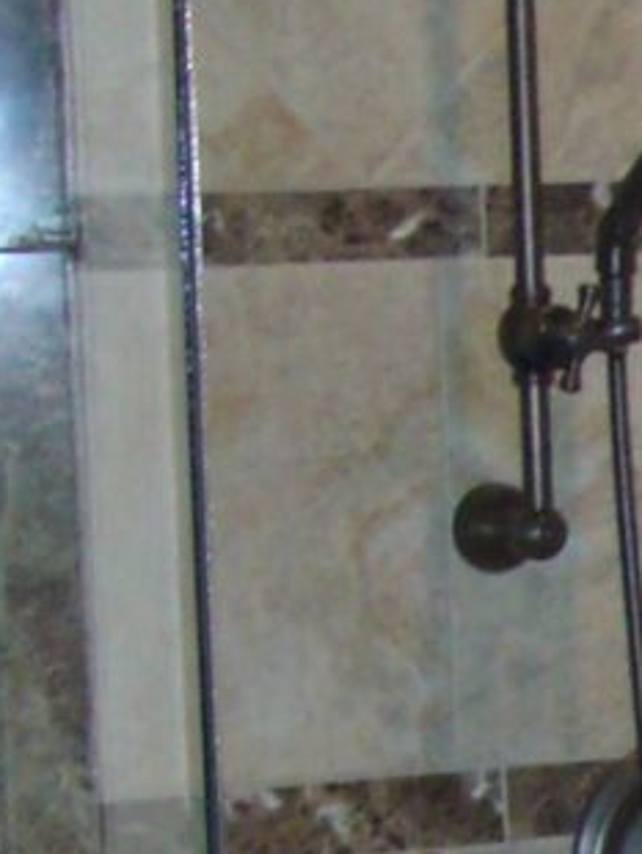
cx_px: 1706
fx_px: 5803
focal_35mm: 235
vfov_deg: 8.2
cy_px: 1262
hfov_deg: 6.0
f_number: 2.8
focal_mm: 7.9
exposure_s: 1/60
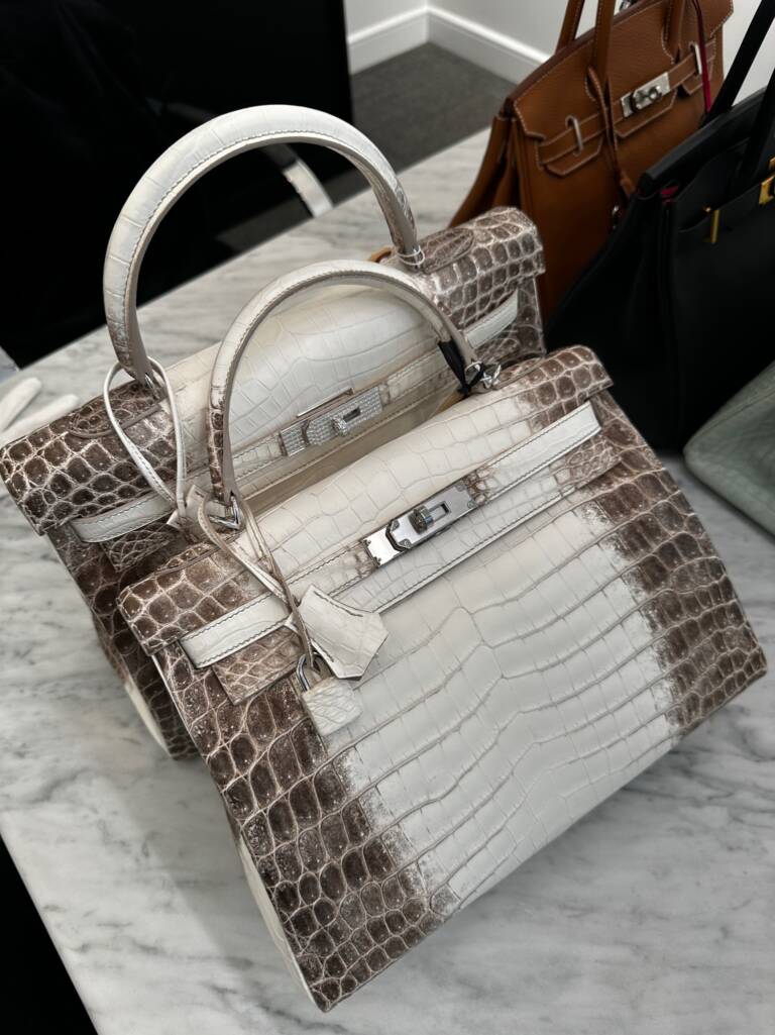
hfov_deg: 56.8
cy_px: 518
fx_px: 717
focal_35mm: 24
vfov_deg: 71.6
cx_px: 388
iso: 64
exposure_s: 1/120
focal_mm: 6.86
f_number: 1.78
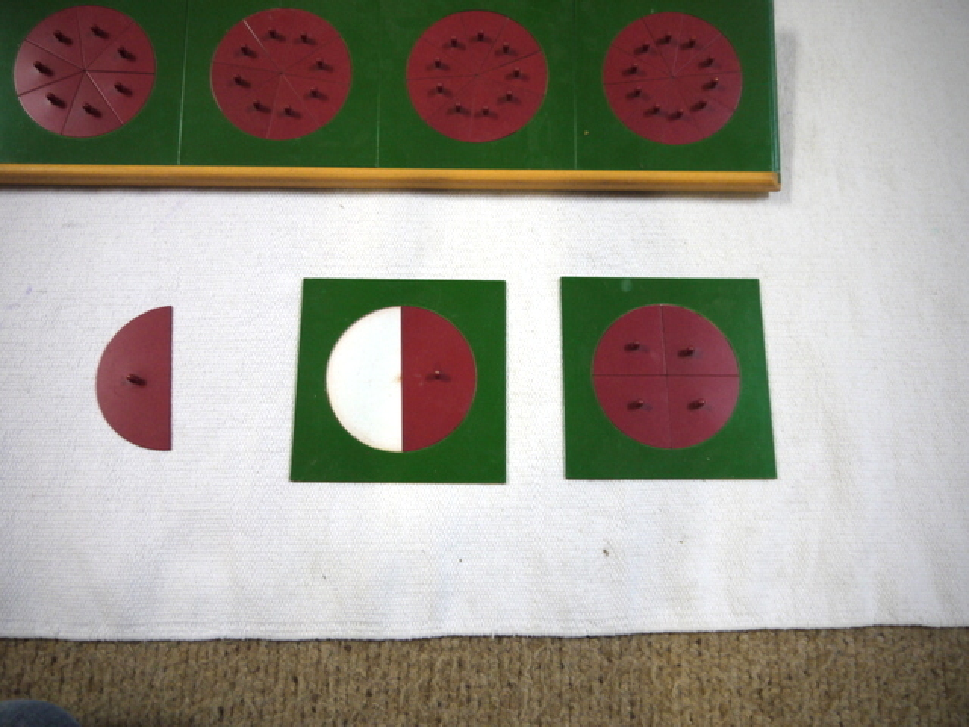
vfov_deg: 49.7
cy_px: 364
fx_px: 784
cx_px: 484
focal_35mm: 28
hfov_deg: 63.4
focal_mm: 14
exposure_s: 1/60
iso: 250
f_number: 3.5
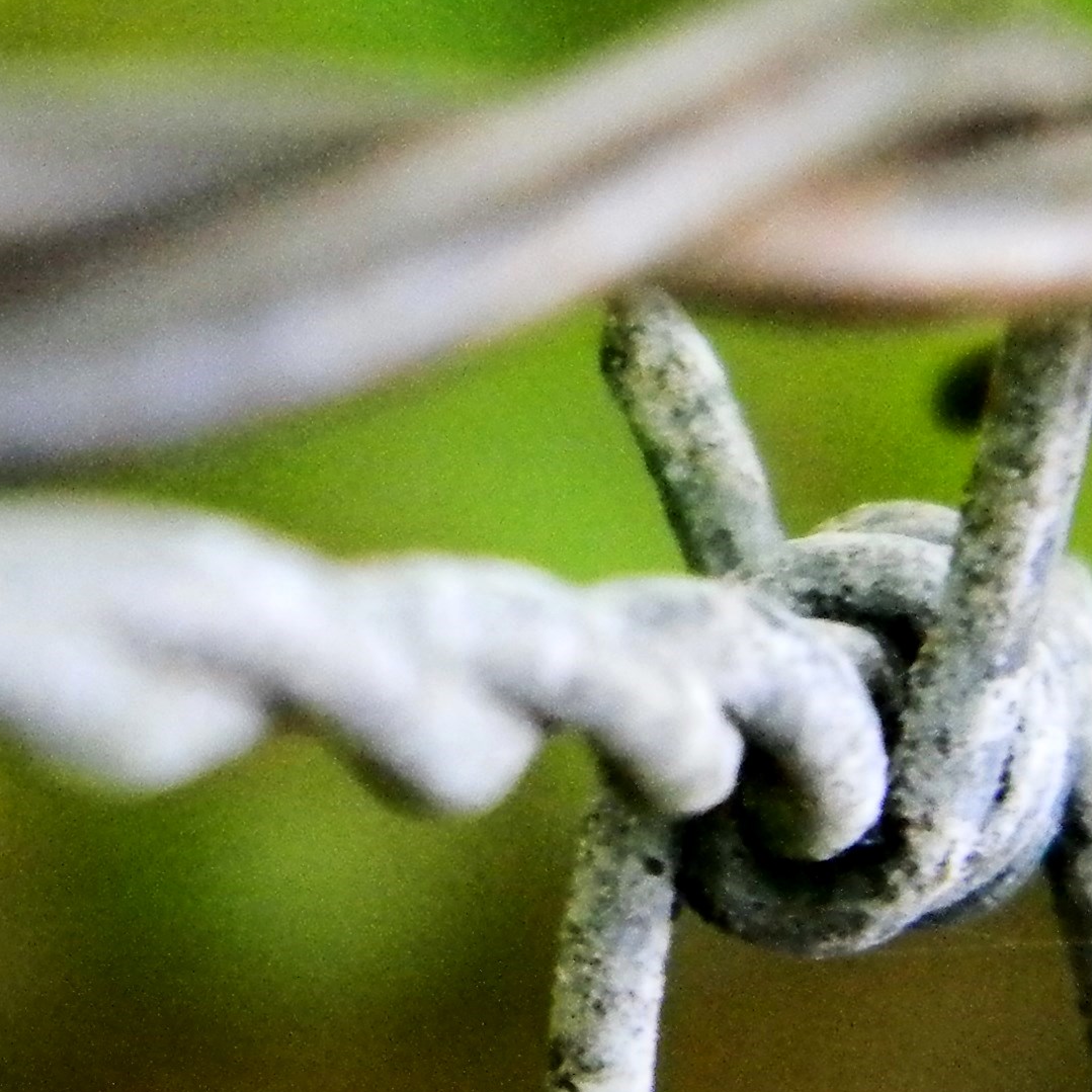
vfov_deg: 5.1
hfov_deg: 5.1
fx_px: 12277
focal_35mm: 344
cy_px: 453
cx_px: 389
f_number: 4.7
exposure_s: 1/8.3
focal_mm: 19
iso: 200
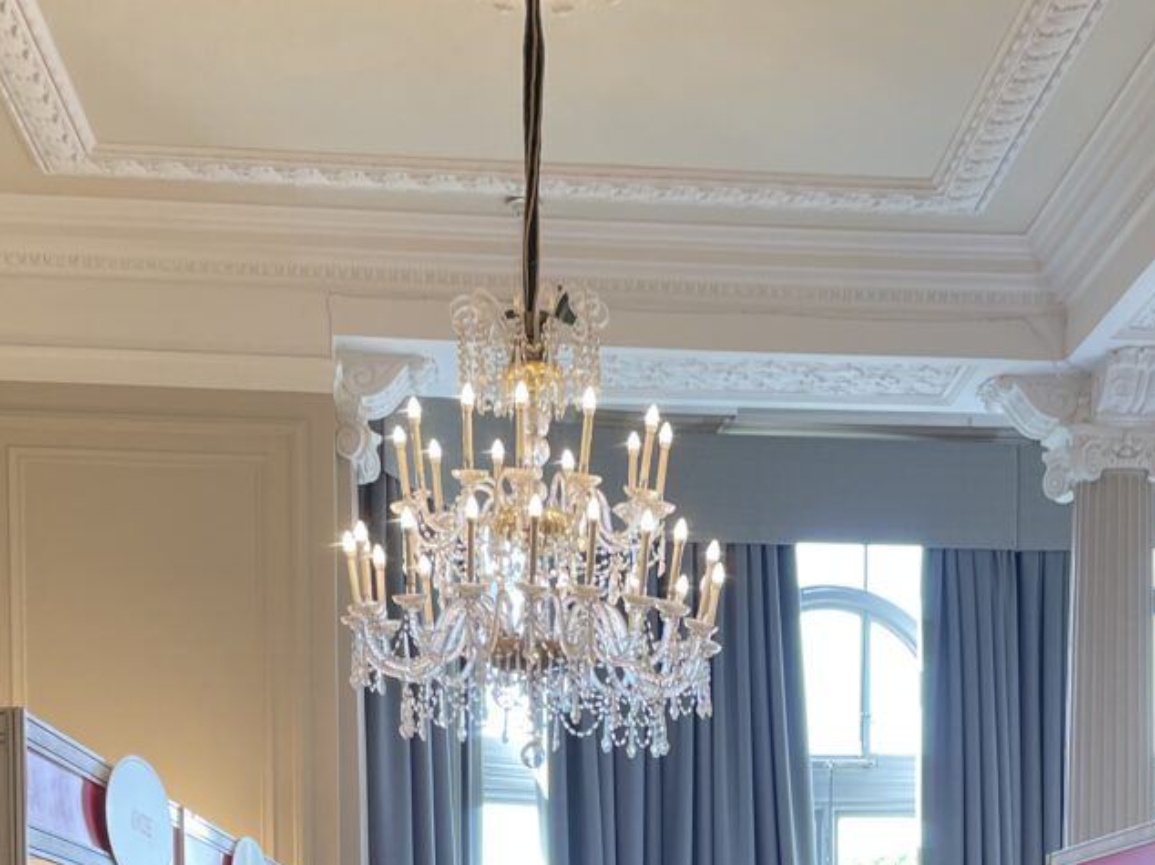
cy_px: 1047
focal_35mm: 63
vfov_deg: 21.5
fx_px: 2101
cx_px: 683
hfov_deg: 30.7
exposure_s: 1/100
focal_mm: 4.2
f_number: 1.6
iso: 64
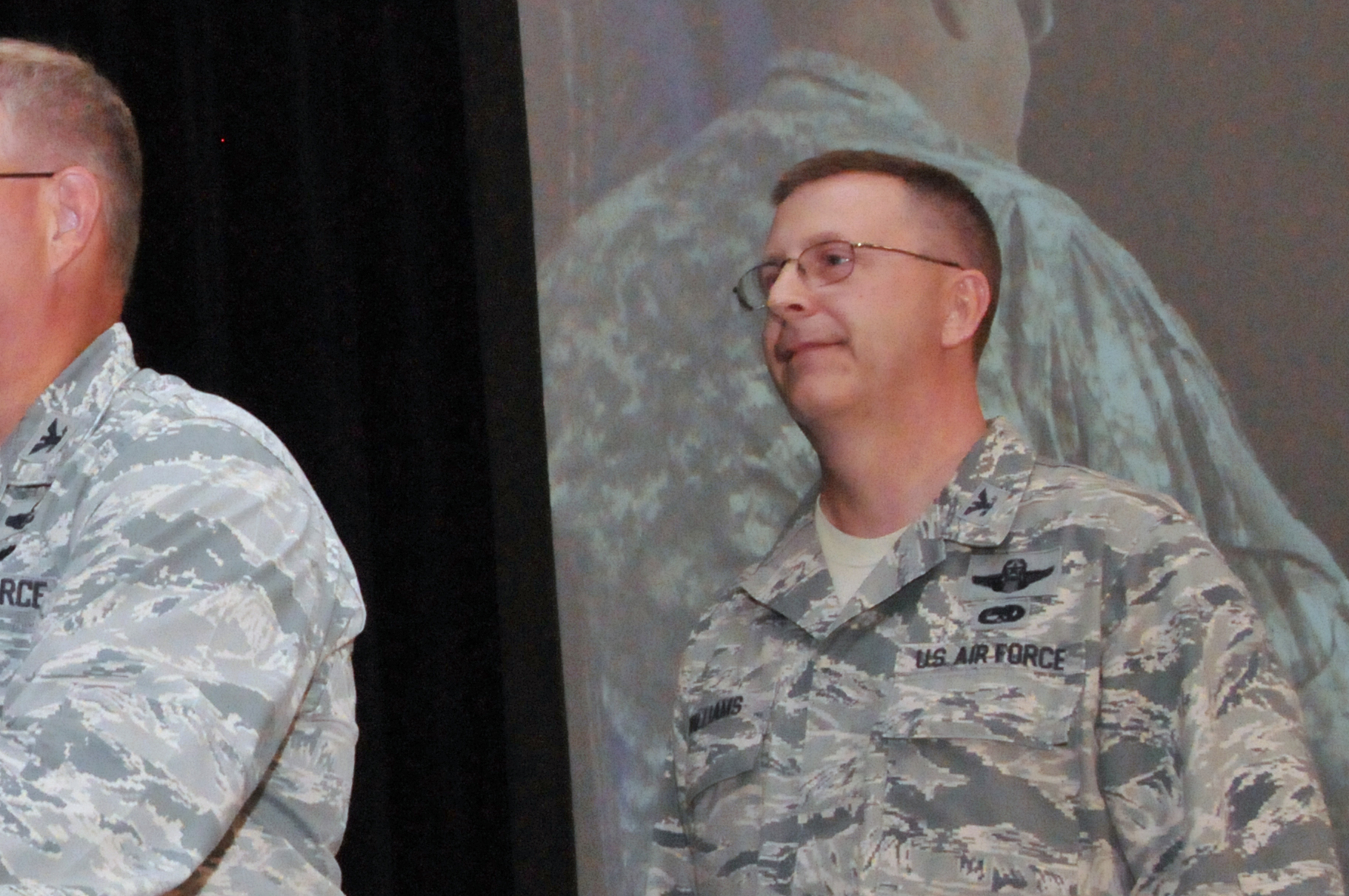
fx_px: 4230
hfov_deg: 17.6
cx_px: -101
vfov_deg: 12.1
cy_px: 552
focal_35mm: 113
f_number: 10
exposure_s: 1/60
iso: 3200
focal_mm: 32
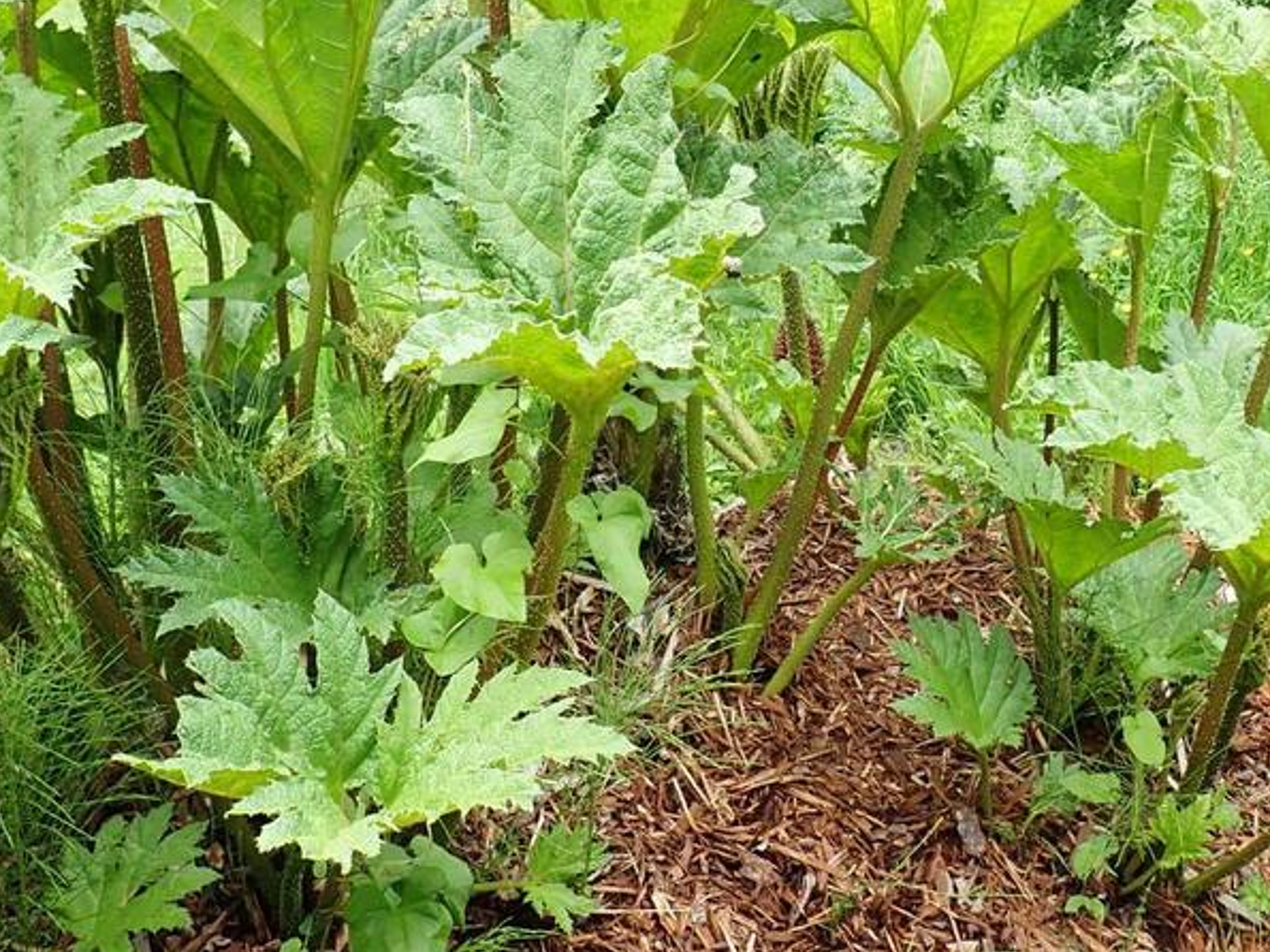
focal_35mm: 42
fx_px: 1541
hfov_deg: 44.7
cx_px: 717
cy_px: 271
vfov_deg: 33.8
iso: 100
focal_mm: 4.5
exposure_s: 1/125
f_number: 2.8
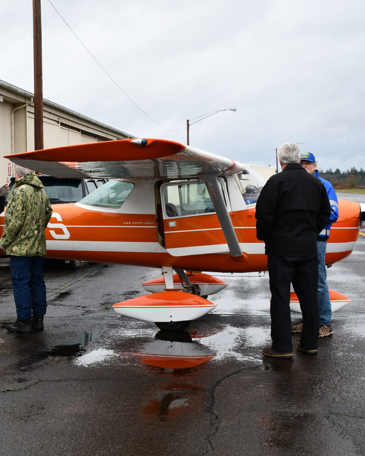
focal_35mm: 64
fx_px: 864
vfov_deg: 29.6
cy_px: 230
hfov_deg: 23.3
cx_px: 45
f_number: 5.6
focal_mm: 30
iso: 320
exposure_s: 1/250
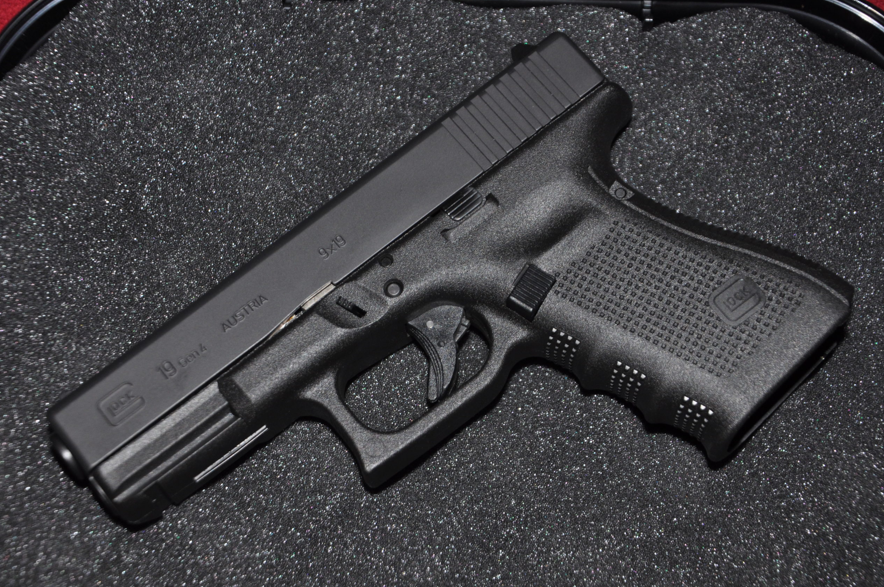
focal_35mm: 76
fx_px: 1864
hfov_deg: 26.7
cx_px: 448
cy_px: 291
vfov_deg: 17.9
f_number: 7.1
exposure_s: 1/125
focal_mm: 50
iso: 400
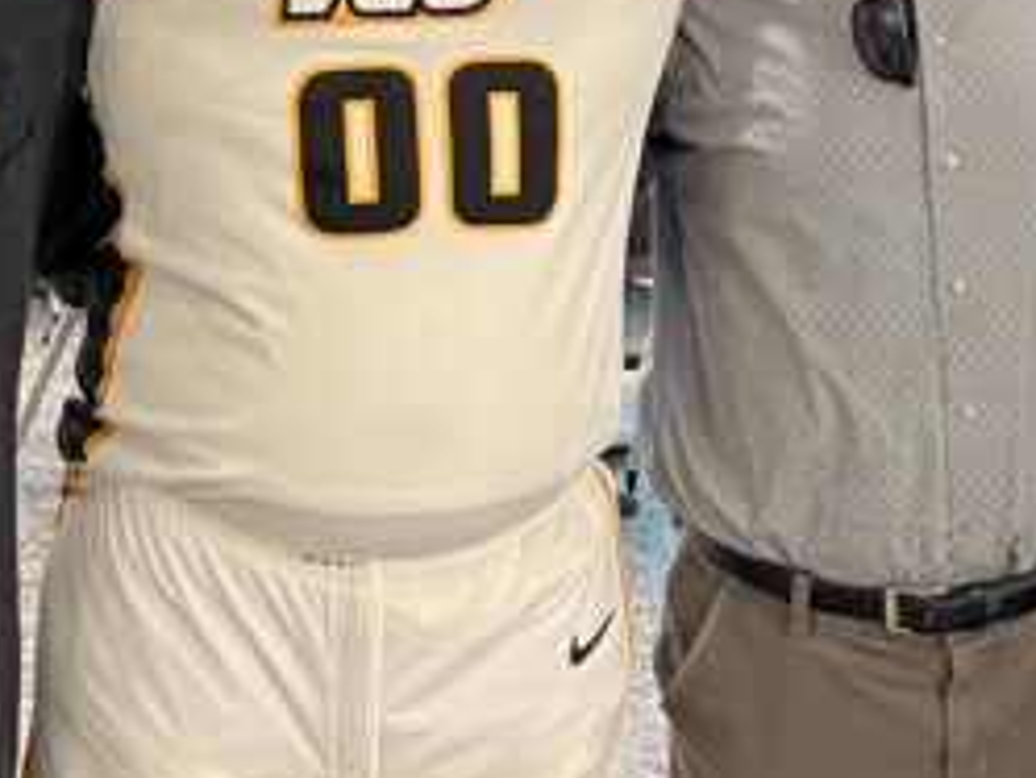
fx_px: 3204
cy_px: 4
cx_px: 420
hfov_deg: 18.4
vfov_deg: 13.7
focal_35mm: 107
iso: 100
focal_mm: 5.7
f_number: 1.5
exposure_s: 1/60
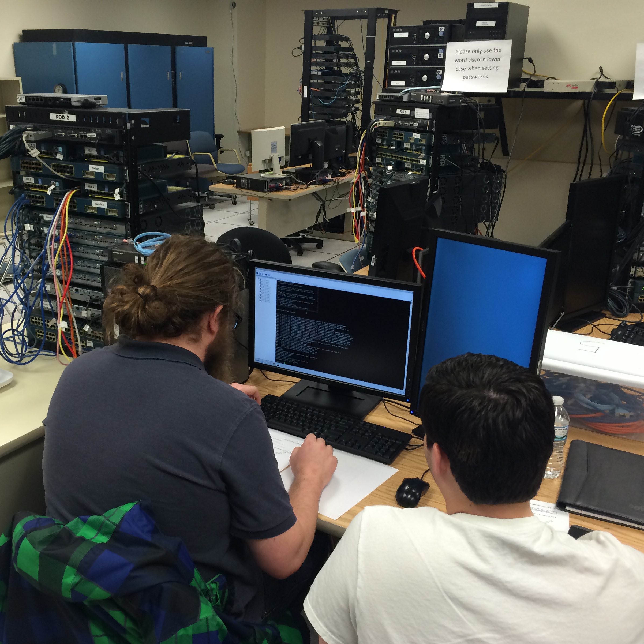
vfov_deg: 46.0
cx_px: 254
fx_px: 758
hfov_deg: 45.8
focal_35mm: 36
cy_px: 328
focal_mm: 4.12
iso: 50
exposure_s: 1/30
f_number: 2.2
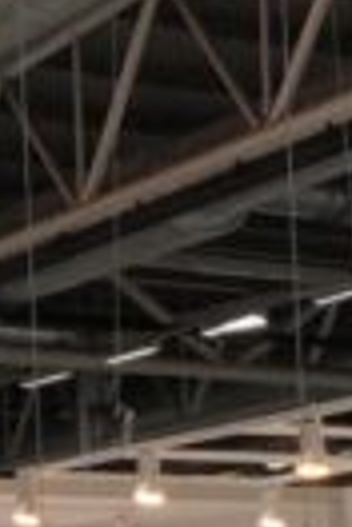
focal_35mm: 176
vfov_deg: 10.9
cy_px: 934
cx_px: 908
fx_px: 2581
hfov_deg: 7.2
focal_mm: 3.99
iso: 40
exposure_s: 1/33
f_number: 1.8
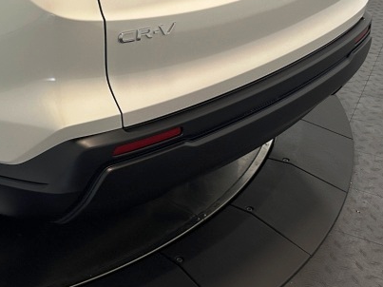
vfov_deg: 22.8
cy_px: -15
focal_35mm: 61
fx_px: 675
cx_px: -7
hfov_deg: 29.4
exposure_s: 1/60
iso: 200
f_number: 1.78
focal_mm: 6.86
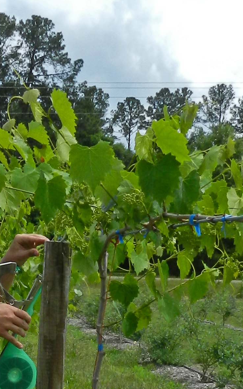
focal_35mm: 82
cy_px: 339
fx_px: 869
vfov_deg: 24.6
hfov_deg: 15.7
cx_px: 21
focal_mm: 4
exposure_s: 1/800
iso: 160
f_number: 4.5
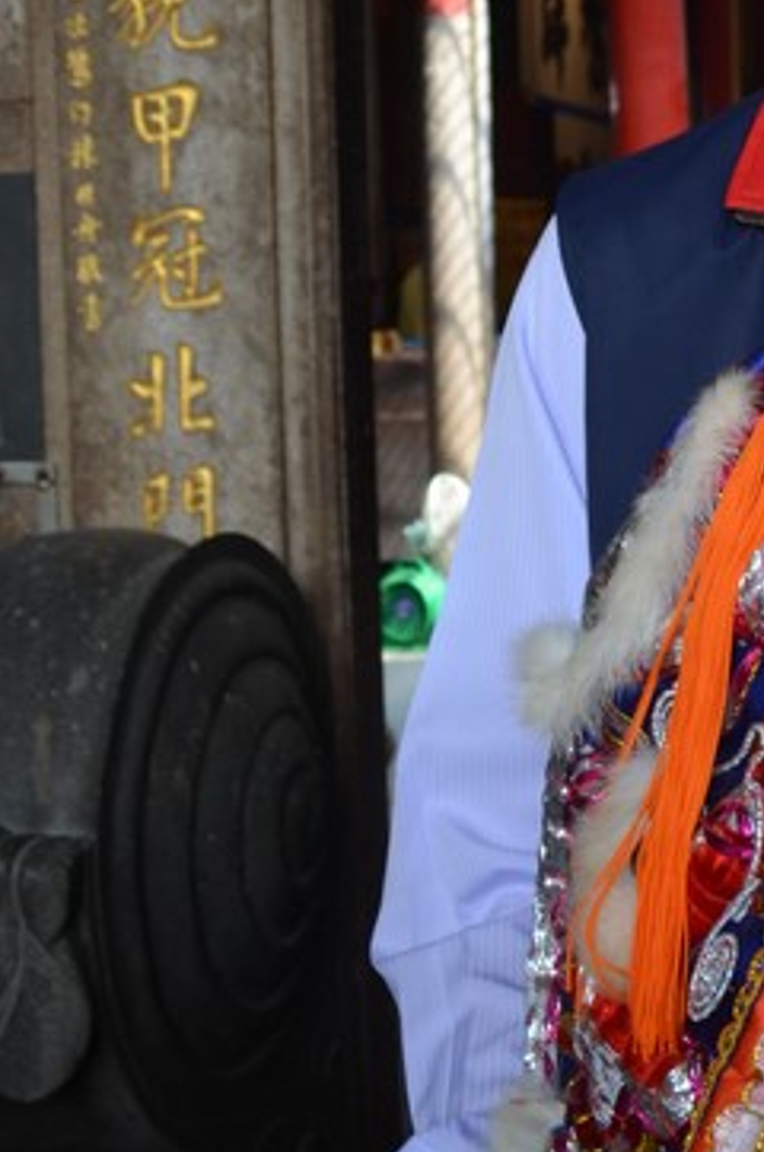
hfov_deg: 17.8
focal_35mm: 72
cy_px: 407
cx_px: 968
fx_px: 2301
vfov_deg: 28.0
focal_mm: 18
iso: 400
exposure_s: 1/100
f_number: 5
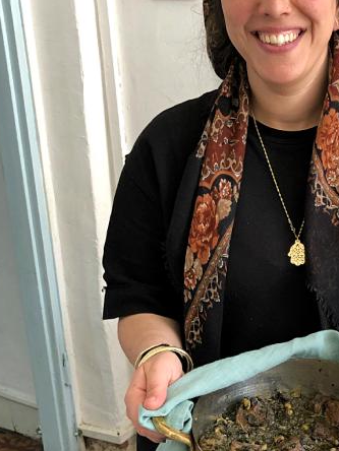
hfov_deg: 25.7
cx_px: 303
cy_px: 278
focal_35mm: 55
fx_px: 718
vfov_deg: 34.8
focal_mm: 4
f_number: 1.8
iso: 40
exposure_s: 1/17
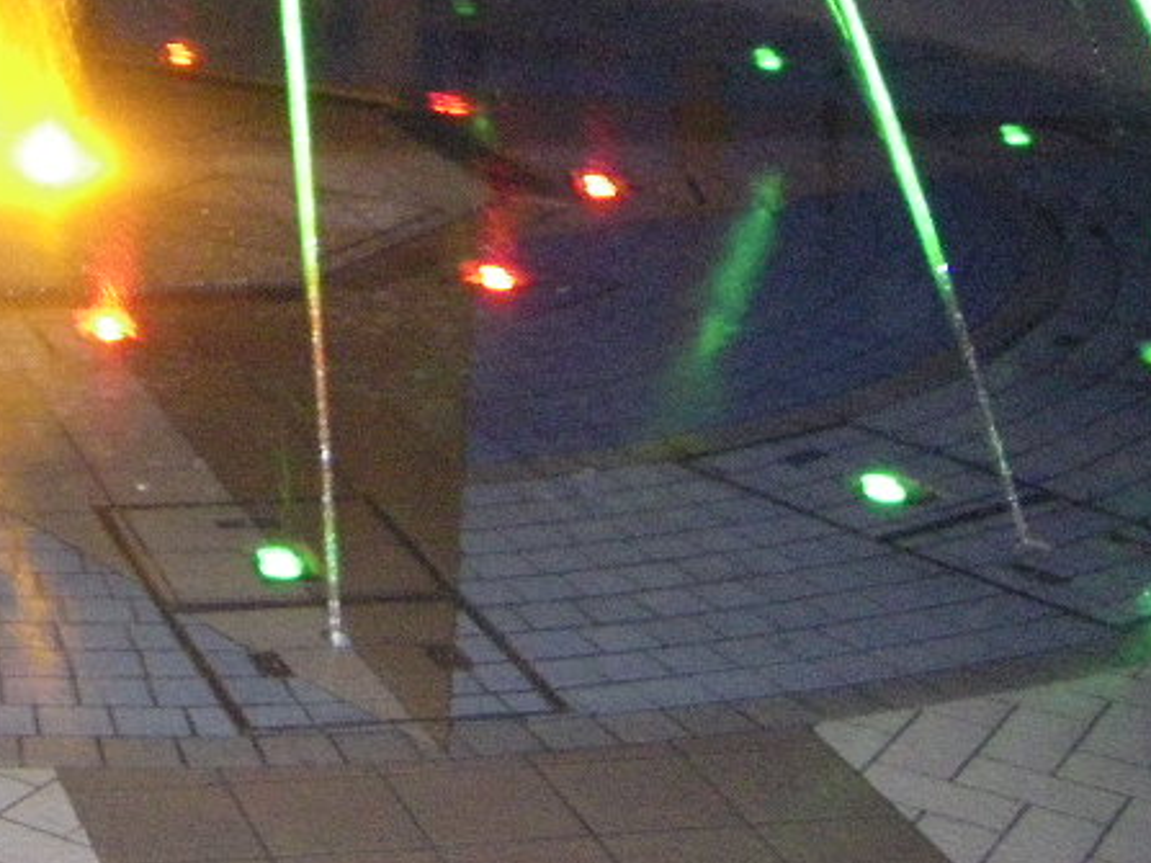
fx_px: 2892
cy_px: -44
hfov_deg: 21.4
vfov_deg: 16.5
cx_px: -100
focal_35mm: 87
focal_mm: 6.3
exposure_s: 1
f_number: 3.5
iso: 800
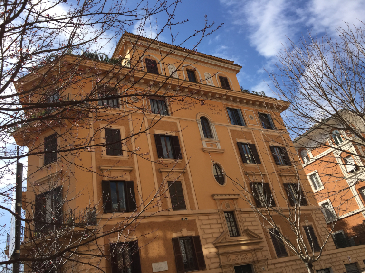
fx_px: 306
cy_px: 136
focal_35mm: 29
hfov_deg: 61.7
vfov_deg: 48.2
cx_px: 182
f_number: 2.2
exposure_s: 1/1647
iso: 32
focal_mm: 4.15
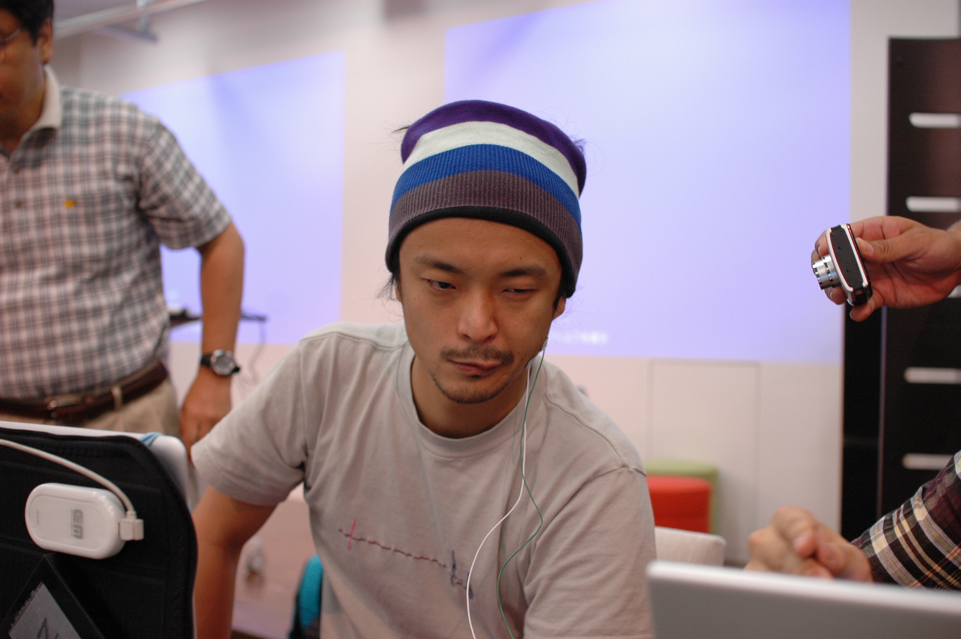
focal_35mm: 45
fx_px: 1200
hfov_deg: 43.6
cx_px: 480
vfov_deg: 29.8
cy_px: 320
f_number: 4
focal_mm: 30
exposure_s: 1/60
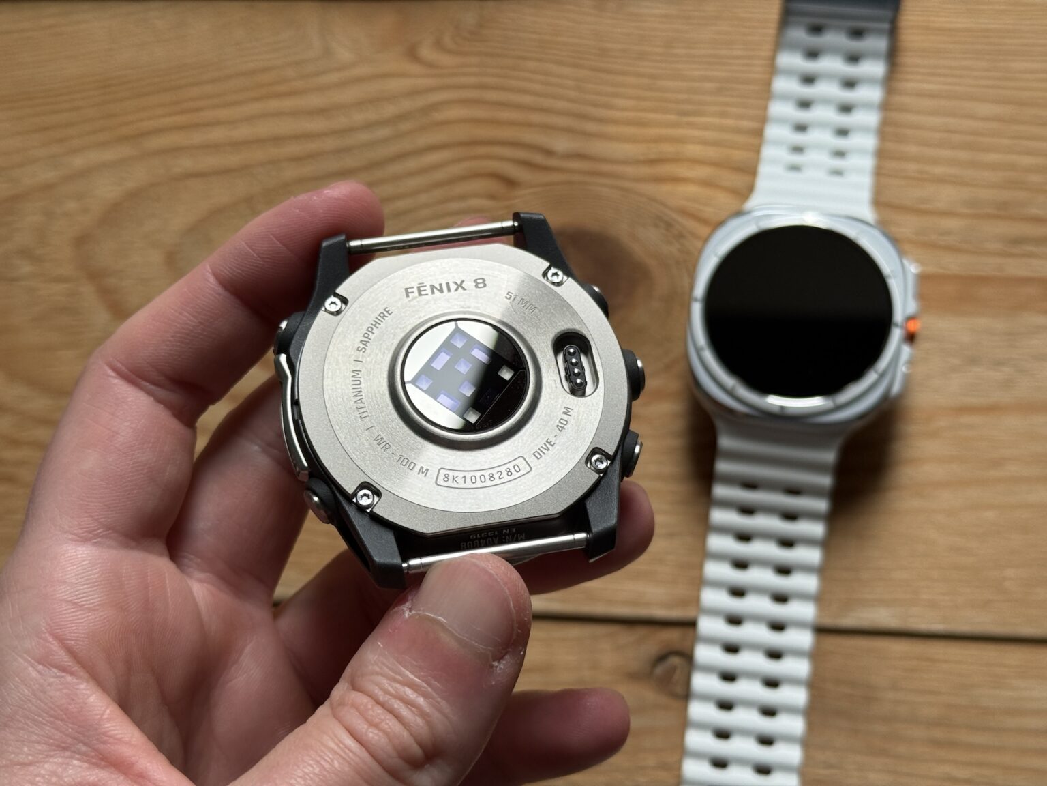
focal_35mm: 48
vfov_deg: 30.3
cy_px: 393
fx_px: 1452
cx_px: 524
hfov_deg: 39.7
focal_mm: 6.76
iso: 100
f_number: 1.78
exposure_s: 1/83
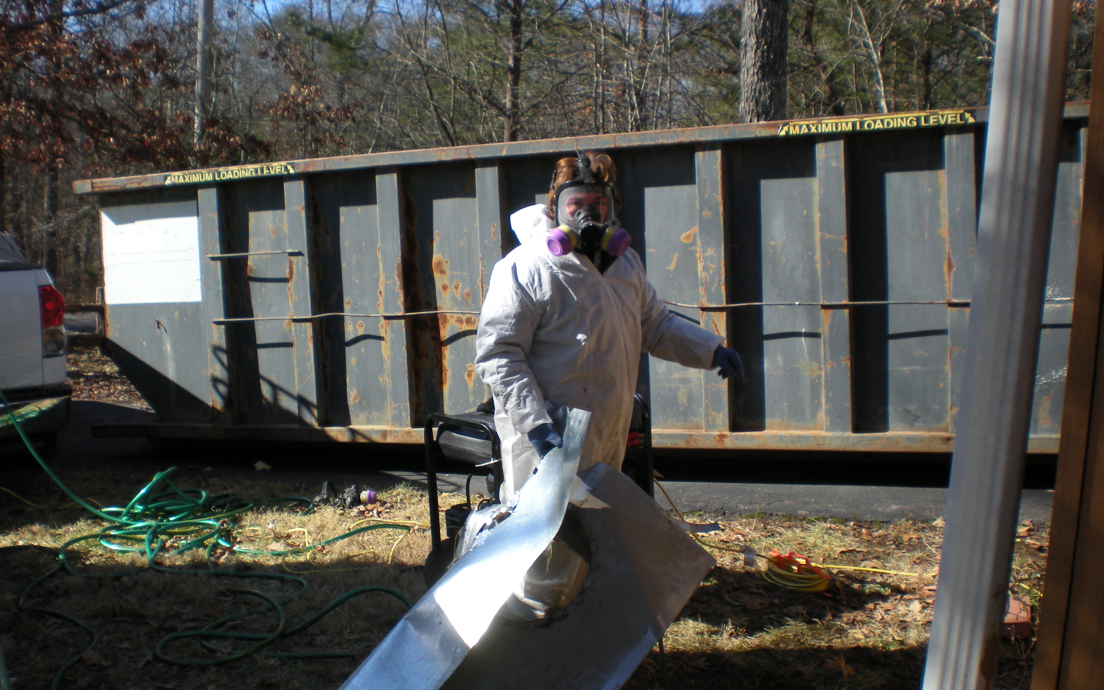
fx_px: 1234
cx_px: 549
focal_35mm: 41
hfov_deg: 48.2
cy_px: 364
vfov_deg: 31.2
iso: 64
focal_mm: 6.3
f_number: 4.6
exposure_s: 1/242
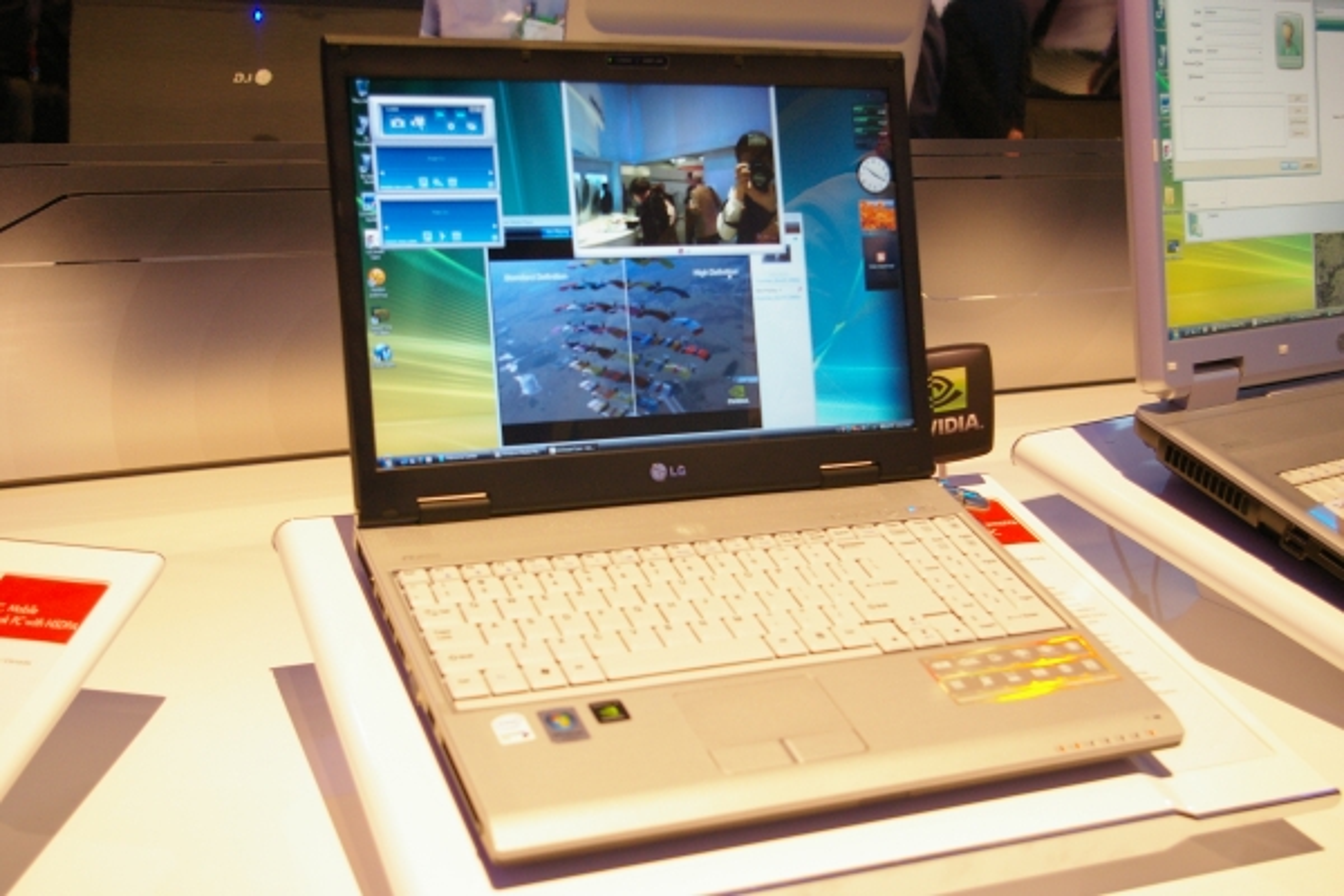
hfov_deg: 46.4
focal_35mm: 42
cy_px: 448
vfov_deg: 31.9
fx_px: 1568
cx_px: 672
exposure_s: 1/45
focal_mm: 28
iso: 800
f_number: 5.6
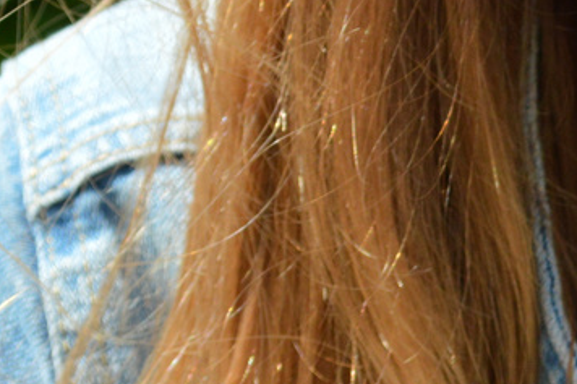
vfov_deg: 3.6
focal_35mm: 376
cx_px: 1026
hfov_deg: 5.4
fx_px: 6028
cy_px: -454
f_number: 9
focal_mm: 55
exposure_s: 1/400
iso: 400
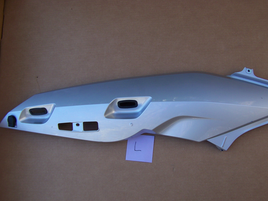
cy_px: 121
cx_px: 165
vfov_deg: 32.1
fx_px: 348
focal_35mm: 45
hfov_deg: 41.8
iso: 64
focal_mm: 5.85
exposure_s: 1/100
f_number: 2.8
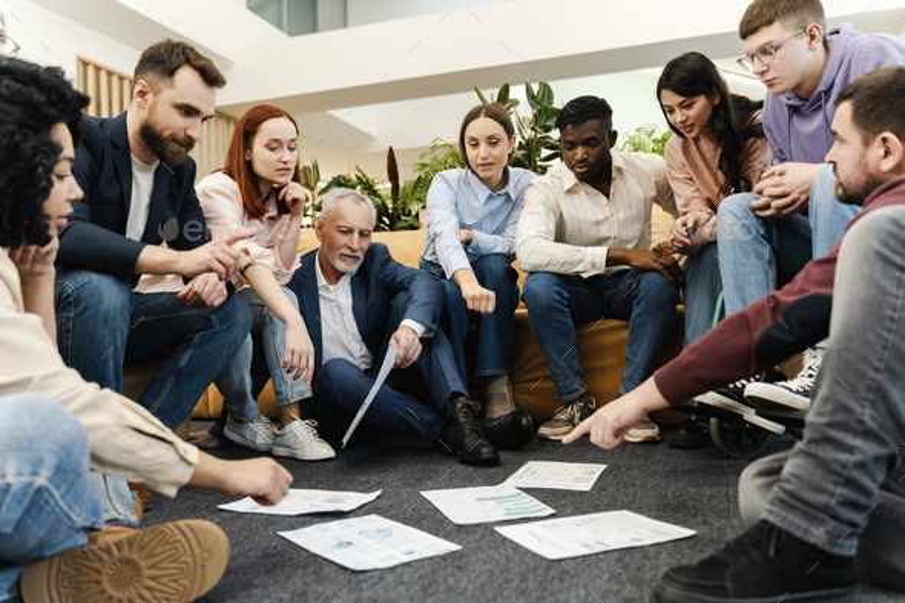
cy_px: 302
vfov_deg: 42.3
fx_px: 779
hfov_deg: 60.3
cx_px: 452
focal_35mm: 31
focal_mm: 31
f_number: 2.8
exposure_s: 1/125
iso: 500
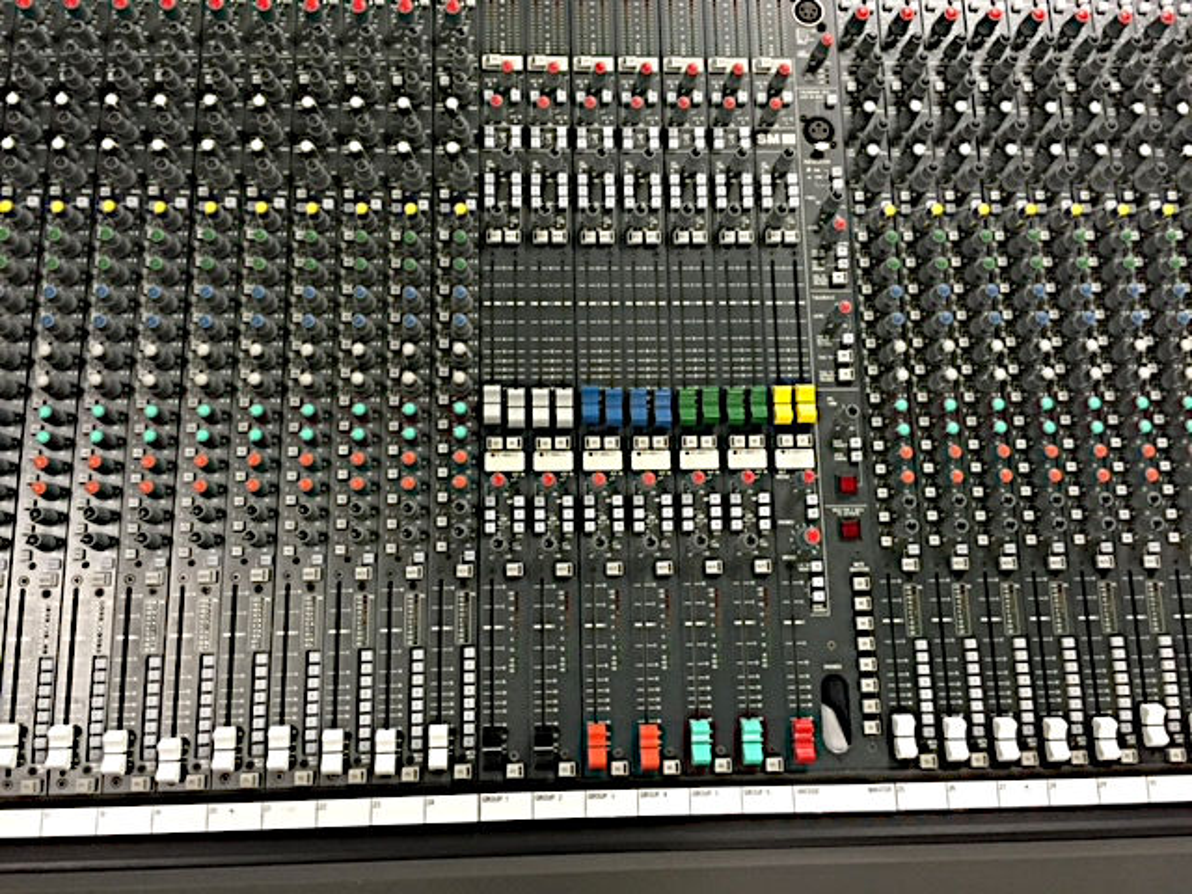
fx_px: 999
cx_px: 596
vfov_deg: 48.2
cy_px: 447
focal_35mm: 29
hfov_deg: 61.7
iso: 200
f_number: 2.2
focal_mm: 4.15
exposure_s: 1/33
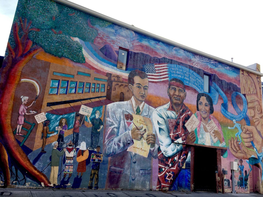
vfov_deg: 48.2
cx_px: 132
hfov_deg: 61.6
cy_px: 98
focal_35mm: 29
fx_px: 220
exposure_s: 1/490
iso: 25
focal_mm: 4.15
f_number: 2.2
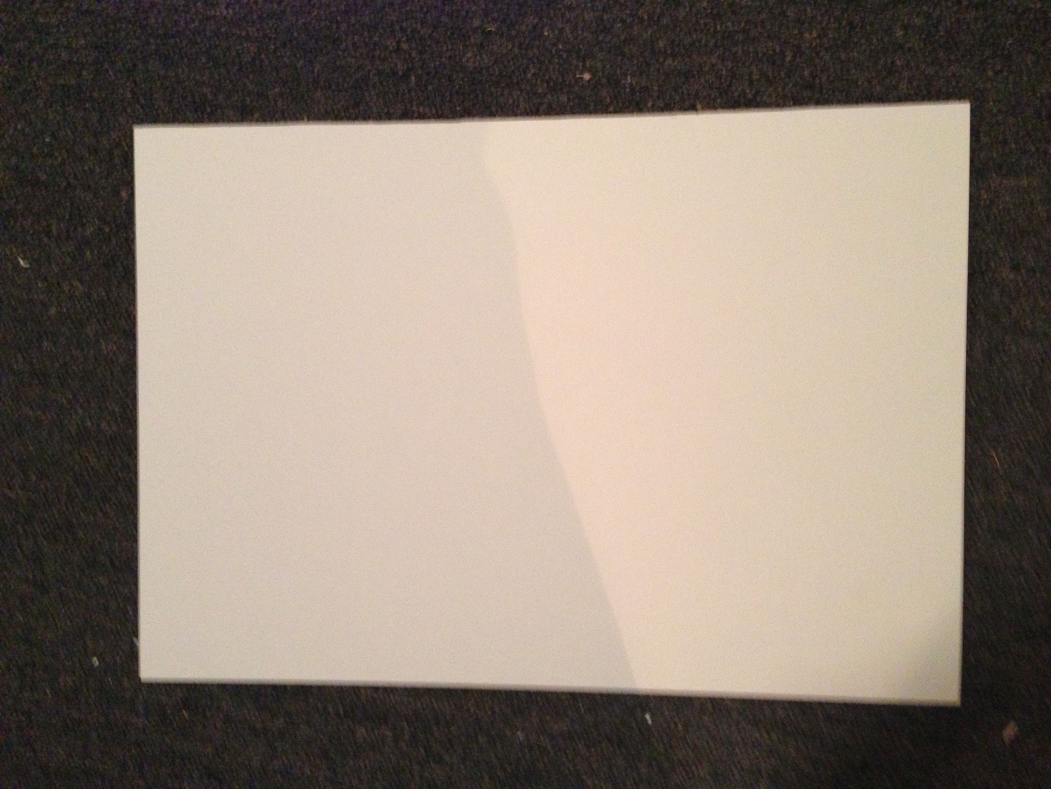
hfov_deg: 55.4
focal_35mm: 33
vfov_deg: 42.9
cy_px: 394
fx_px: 1002
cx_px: 526
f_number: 2.4
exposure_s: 1/15
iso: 400
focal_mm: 4.13
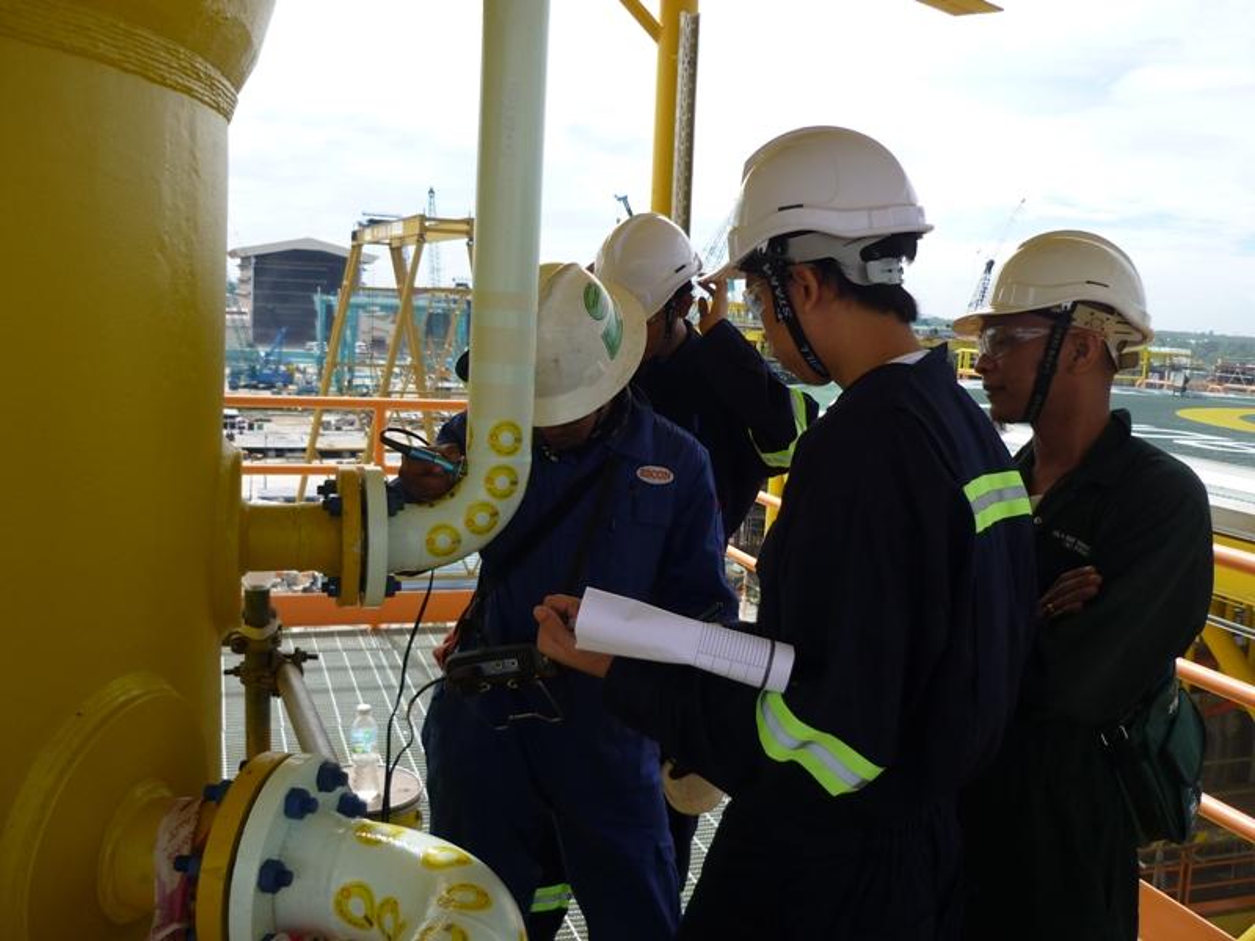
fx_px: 1196
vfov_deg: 42.9
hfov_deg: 55.4
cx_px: 628
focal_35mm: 33
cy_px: 470
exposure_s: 1/800
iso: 80
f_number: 2.8
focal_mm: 5.5
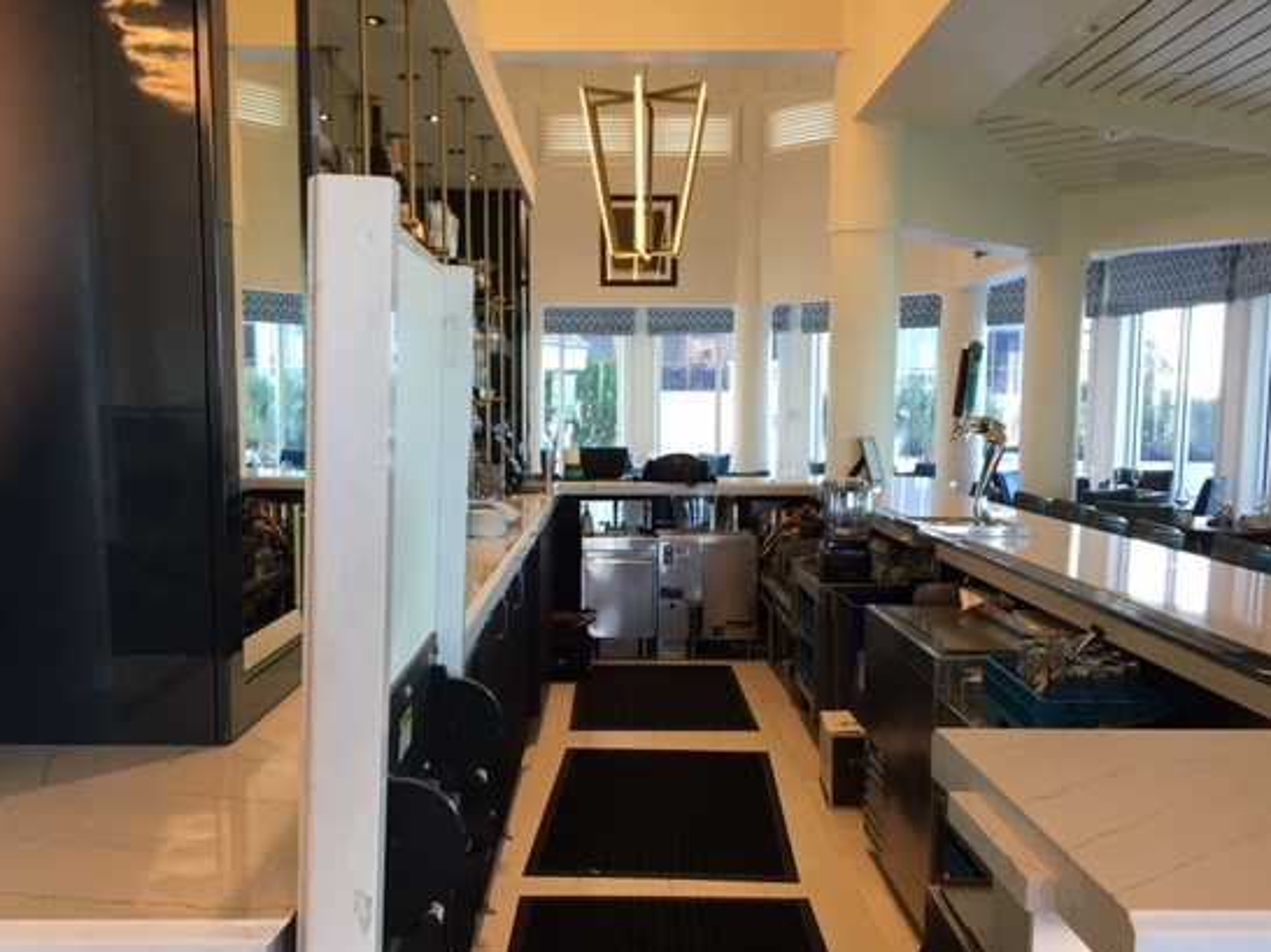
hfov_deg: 54.0
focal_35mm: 34
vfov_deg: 41.6
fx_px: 1248
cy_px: 554
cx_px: 615
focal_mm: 4.15
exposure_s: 1/30
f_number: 2.2
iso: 32
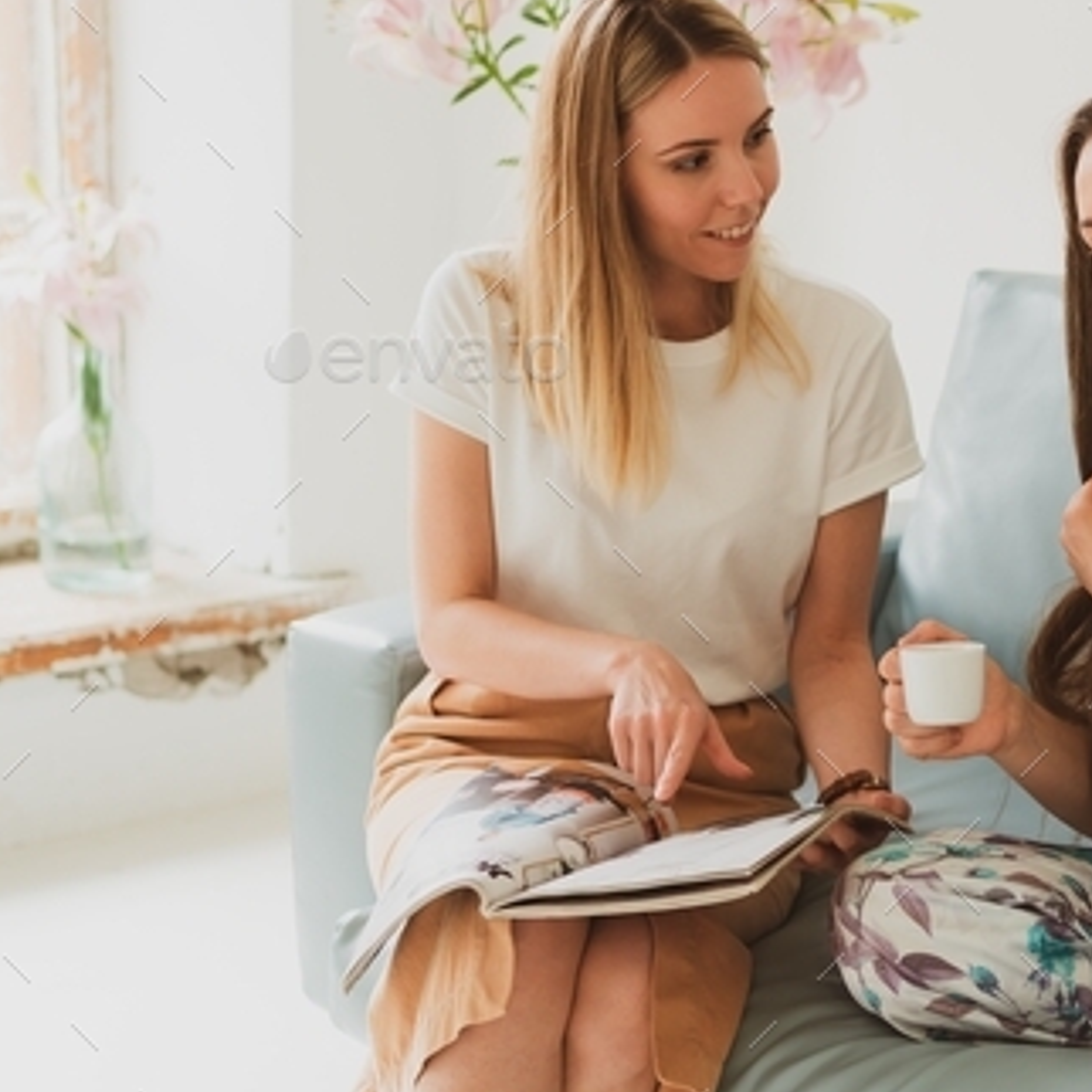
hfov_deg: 20.9
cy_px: 514
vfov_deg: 21.2
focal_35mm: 82
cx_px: 916
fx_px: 2919
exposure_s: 1/320
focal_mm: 35
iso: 320
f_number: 2
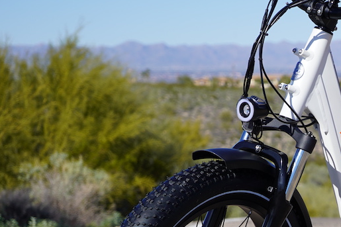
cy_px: 207
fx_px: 1648
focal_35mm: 174
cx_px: 381
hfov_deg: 11.6
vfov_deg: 7.9
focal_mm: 70
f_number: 5.6
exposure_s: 1/640
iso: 100
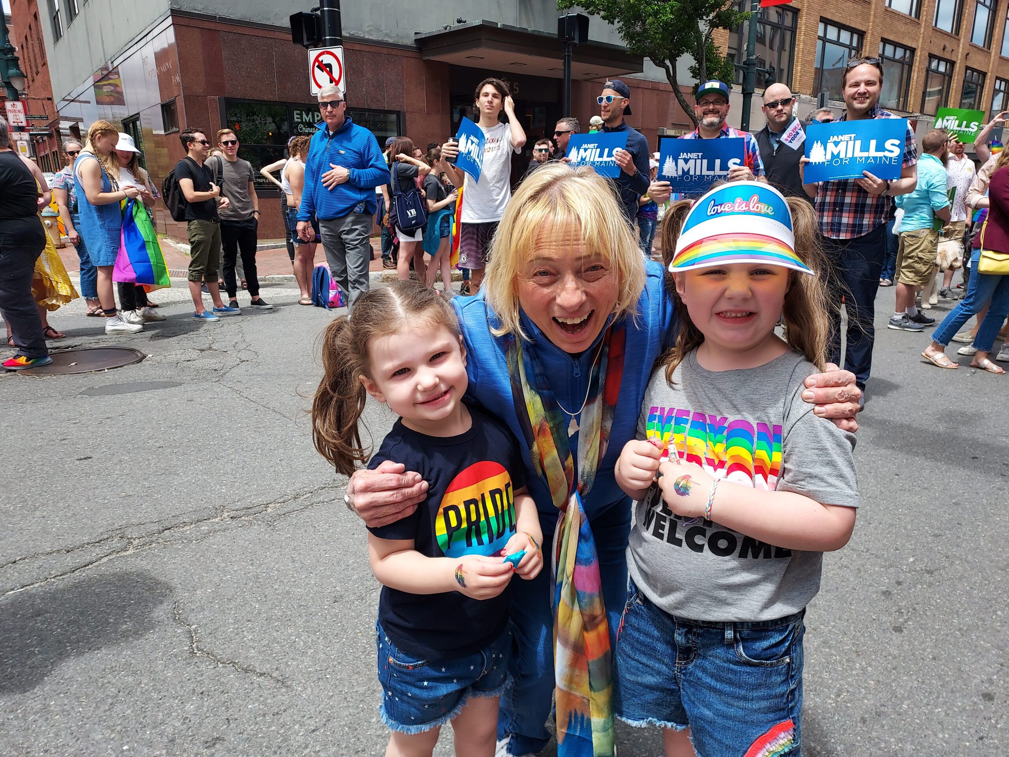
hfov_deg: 71.6
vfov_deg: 56.8
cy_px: 378
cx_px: 504
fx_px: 700
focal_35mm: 24
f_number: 1.8
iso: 40
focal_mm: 4.6
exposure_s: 1/795
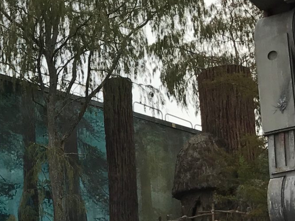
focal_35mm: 107
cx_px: -20
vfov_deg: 13.7
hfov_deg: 17.8
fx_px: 912
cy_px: 186
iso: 20
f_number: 1.8
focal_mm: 3.99
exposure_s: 1/1350
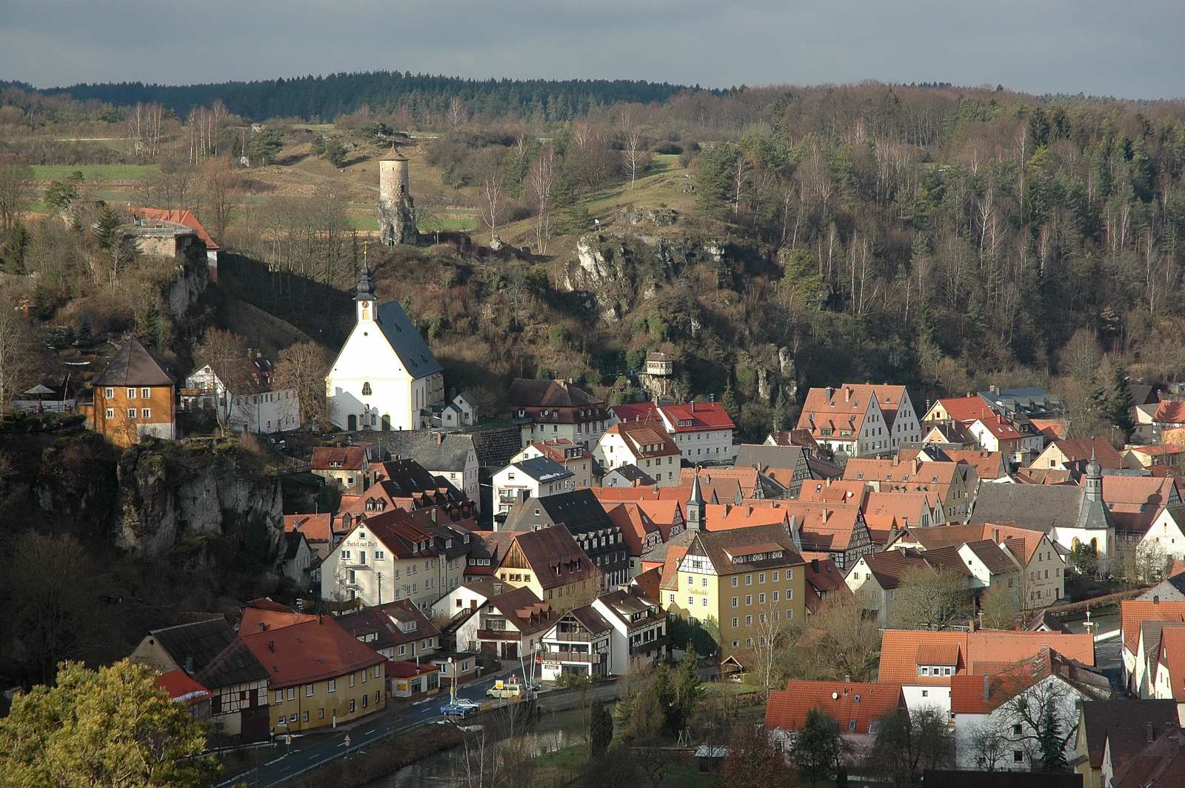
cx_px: 592
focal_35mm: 105
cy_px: 394
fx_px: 3453
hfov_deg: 19.5
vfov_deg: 13.0
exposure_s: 1/250
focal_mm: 70
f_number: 9
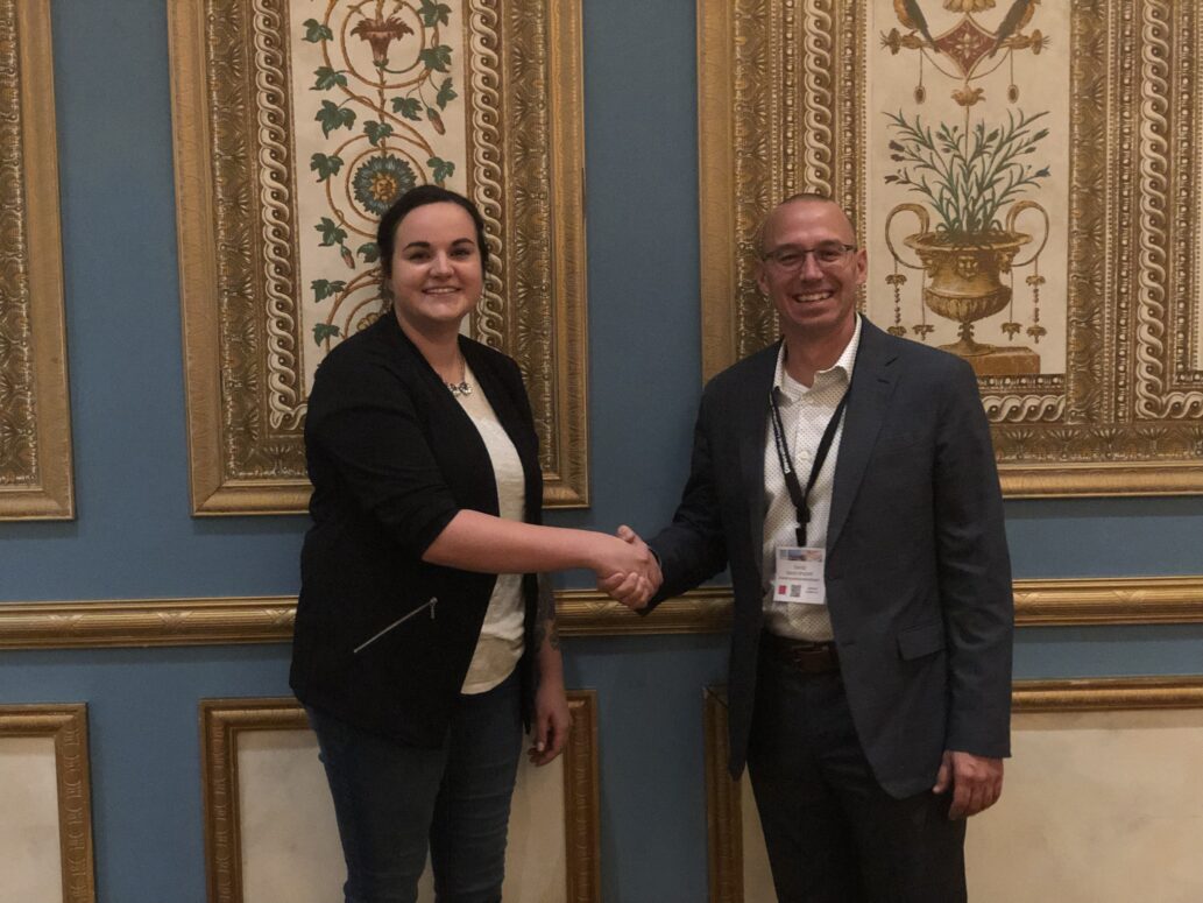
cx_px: 602
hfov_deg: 36.8
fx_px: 1807
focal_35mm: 52
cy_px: 452
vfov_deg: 28.0
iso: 250
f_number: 2.4
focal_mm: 6
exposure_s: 1/8
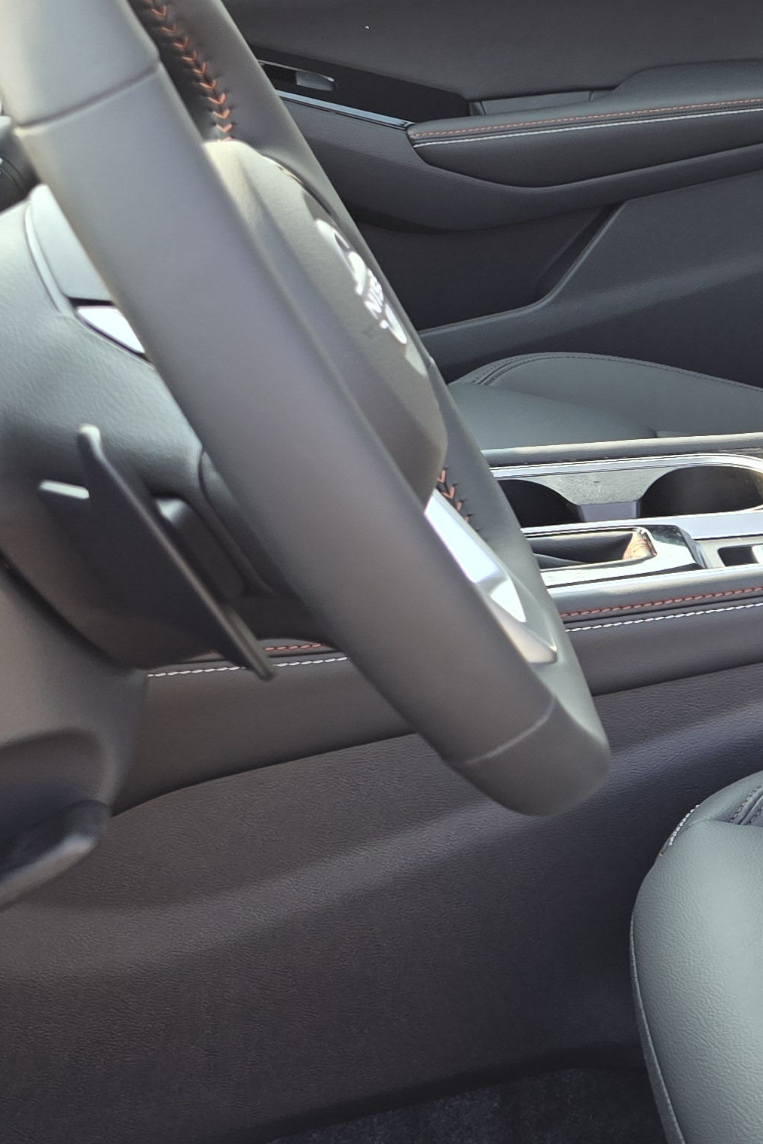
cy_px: 805
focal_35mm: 63
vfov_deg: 31.5
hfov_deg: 19.6
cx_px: 1034
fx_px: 2002
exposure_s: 1/180
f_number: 1.7
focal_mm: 6.3
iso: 40
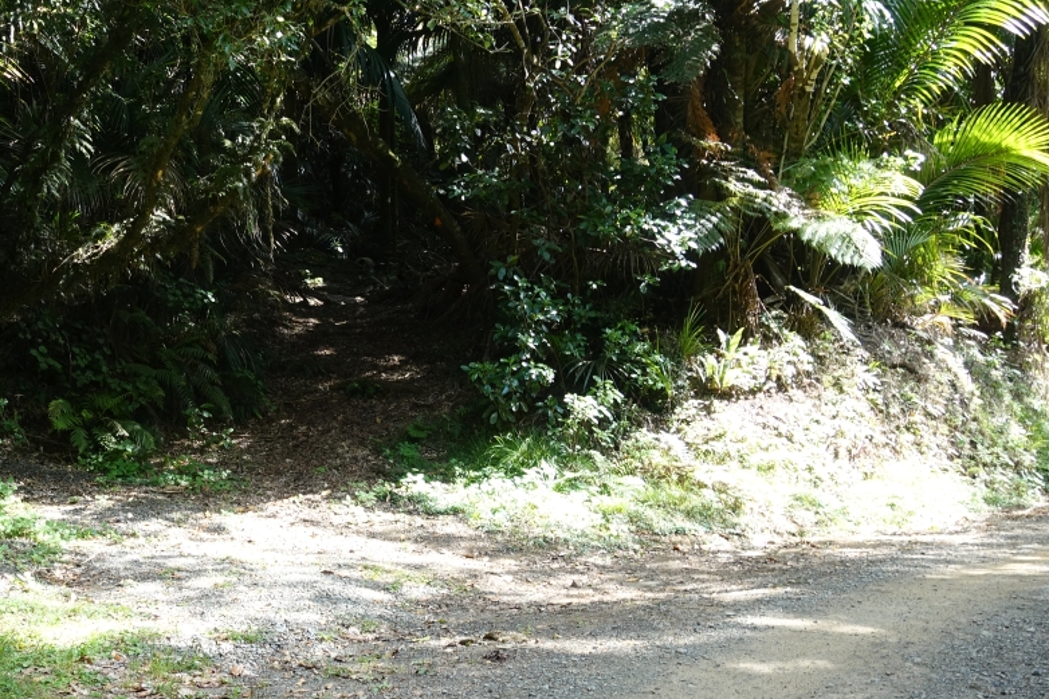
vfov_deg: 31.9
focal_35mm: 42
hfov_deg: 44.0
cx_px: 197
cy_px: 349
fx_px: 1223
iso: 125
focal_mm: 8.8
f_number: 3.5
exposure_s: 1/80
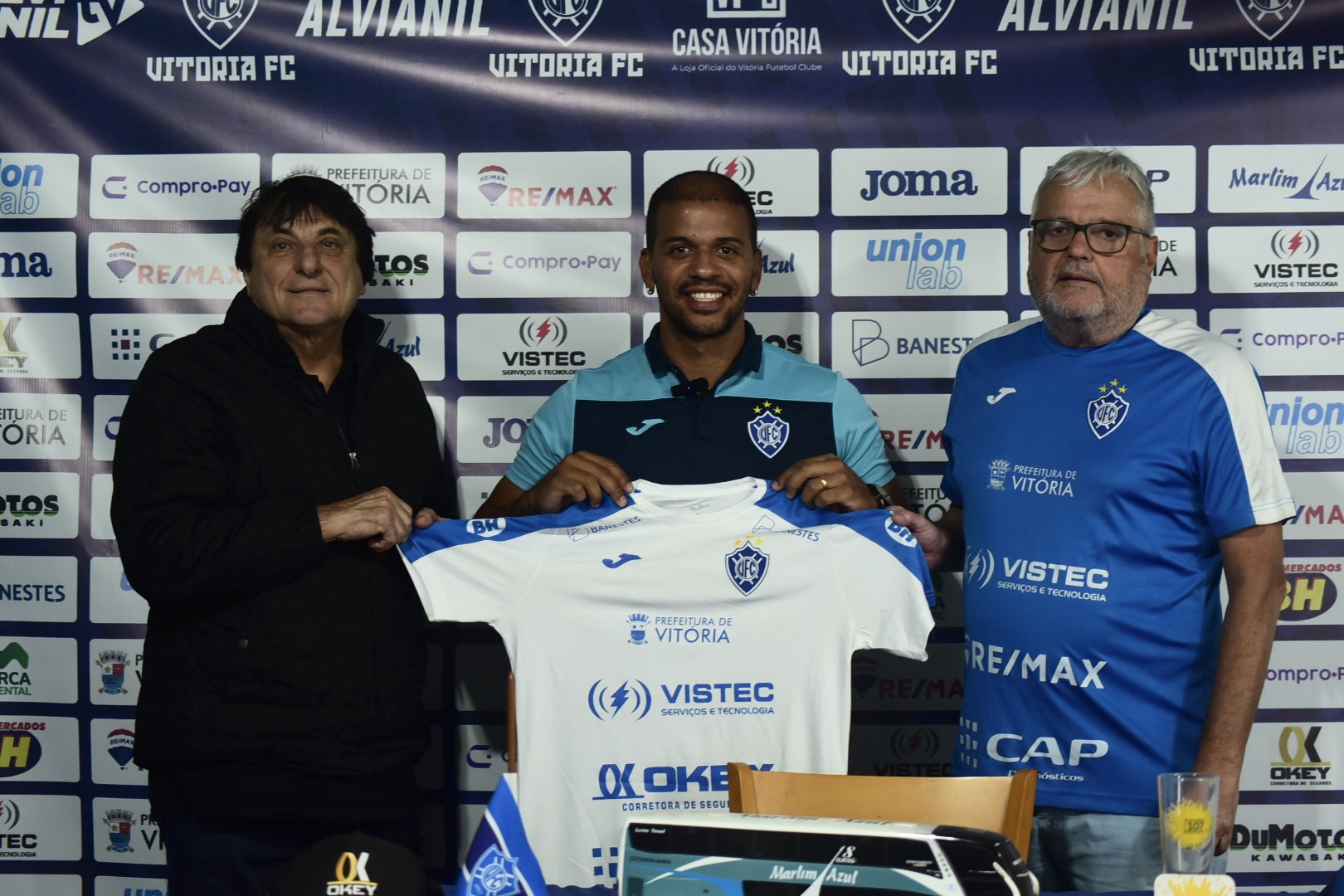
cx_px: 672
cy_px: 448
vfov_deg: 19.5
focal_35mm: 70
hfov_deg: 28.8
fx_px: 2613
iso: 1250
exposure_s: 1/80
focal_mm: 70
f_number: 4.5
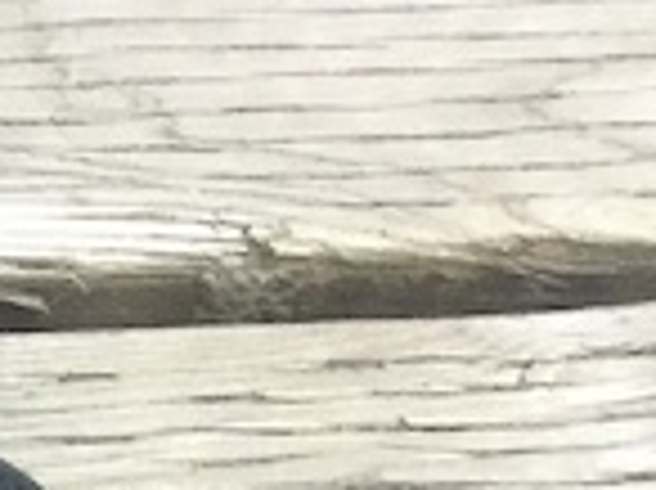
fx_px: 3216
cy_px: 1214
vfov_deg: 8.0
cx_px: -899
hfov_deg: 10.2
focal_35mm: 170
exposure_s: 1/30
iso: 40
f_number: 2.4
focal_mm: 3.3
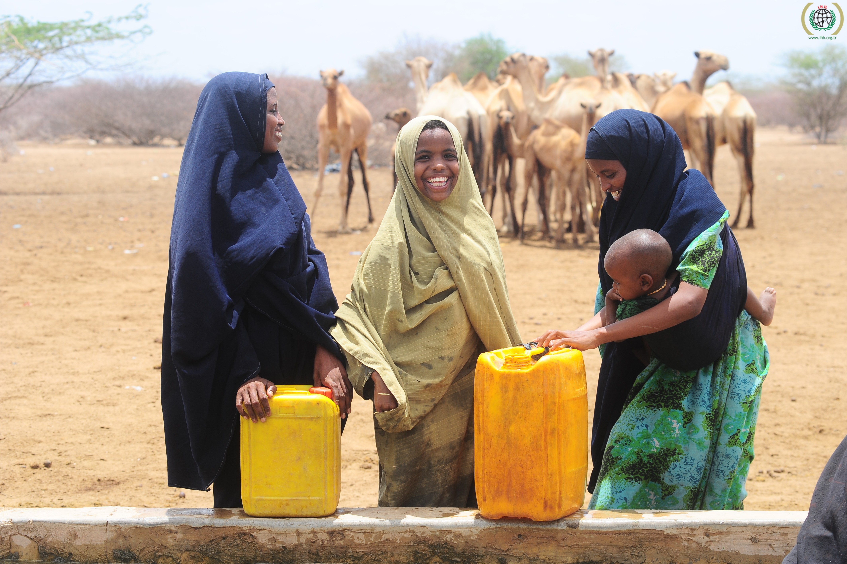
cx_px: 424
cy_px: 282
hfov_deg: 22.2
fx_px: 2163
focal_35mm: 92
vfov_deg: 14.8
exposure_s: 1/320
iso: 200
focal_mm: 92
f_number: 9
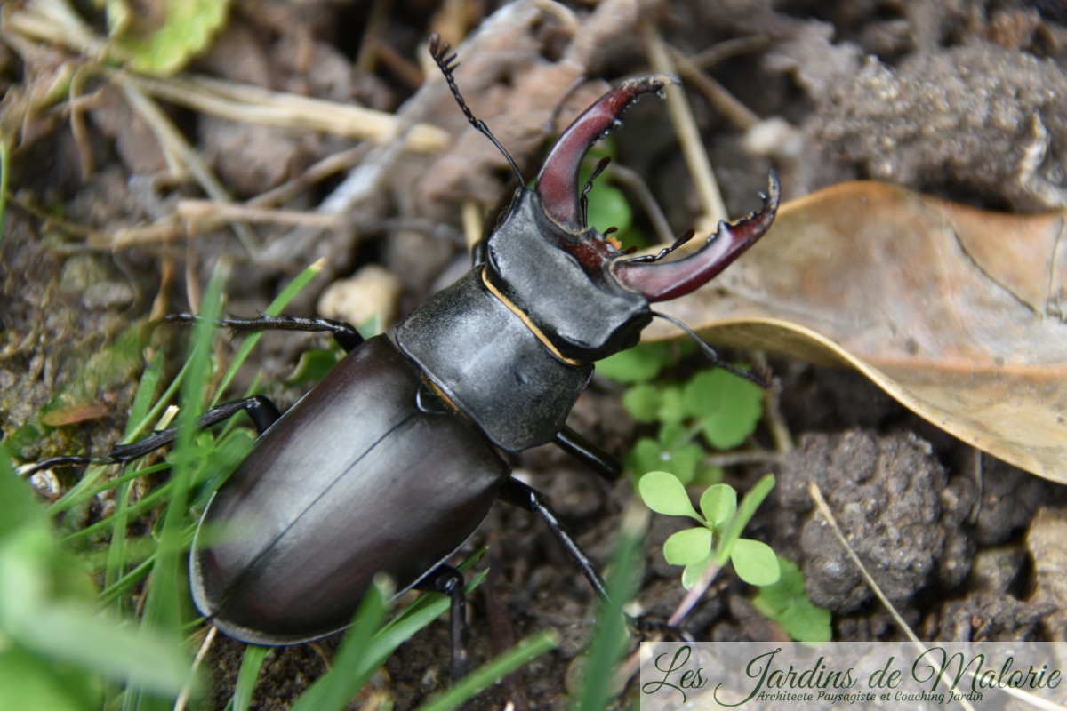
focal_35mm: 420
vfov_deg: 3.3
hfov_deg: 4.9
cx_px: 534
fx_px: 12447
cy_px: 356
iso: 400
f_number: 8
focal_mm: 280
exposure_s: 1/125
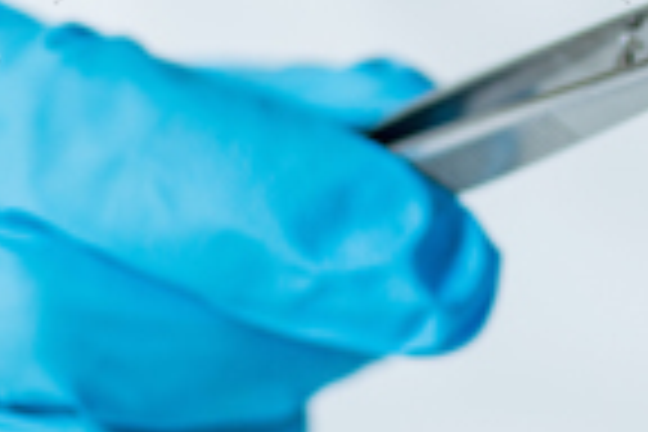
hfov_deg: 4.8
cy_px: -76
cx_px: 994
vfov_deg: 3.2
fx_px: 7739
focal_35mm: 430
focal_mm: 105
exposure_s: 1/200
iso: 100
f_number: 4
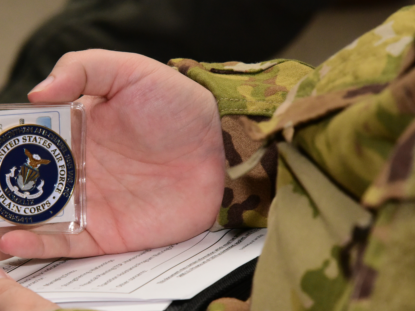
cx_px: 81
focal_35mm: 469
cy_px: 153
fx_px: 5623
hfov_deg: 4.2
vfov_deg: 3.2
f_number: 13
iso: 5000
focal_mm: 300
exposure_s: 1/250
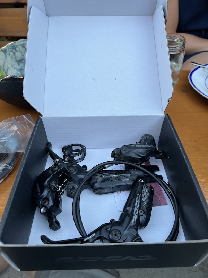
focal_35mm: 26
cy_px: 139
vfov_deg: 67.3
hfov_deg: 53.1
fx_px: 208
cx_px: 104
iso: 32
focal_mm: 5.7
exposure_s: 1/121
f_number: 1.5
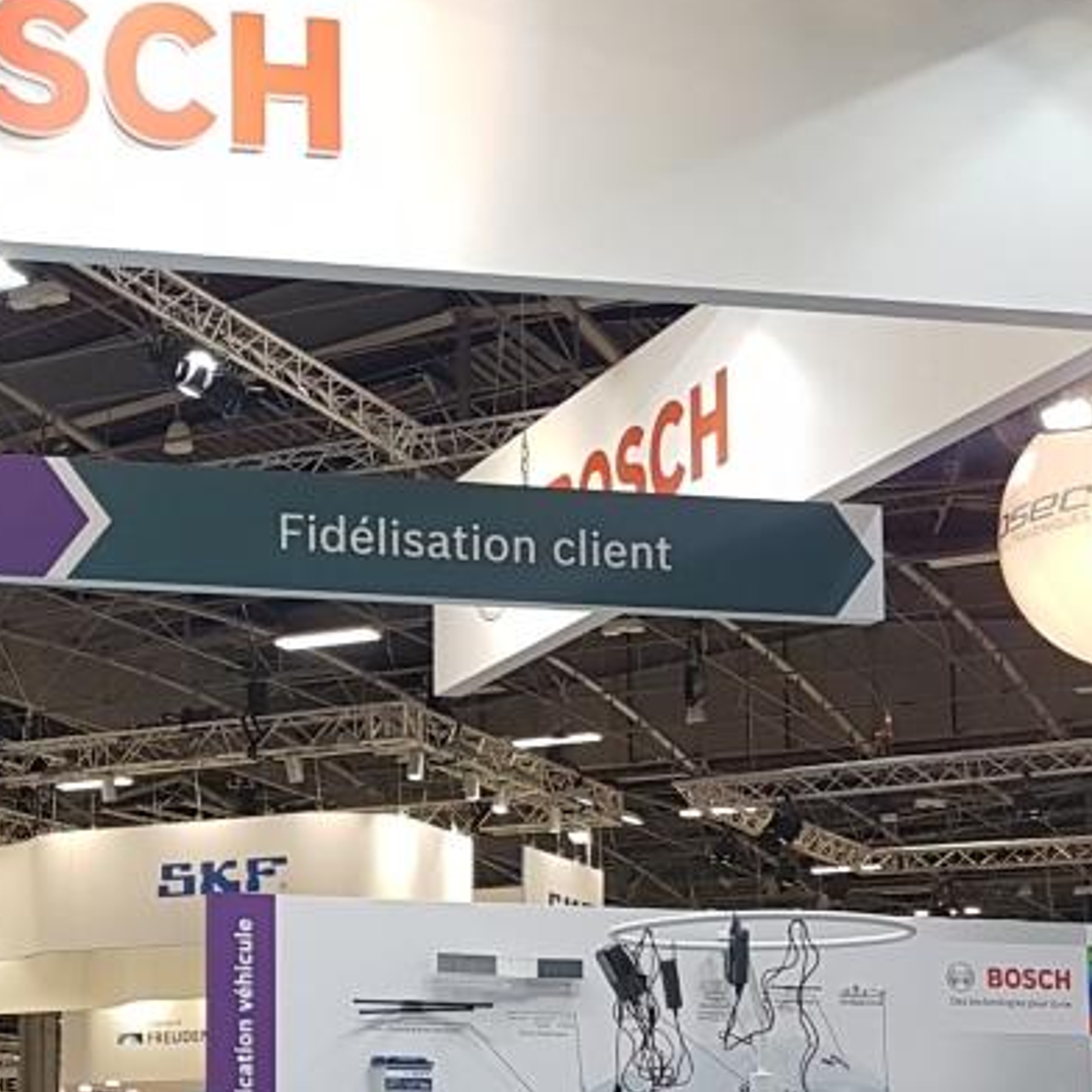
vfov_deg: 22.7
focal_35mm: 75
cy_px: 872
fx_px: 2677
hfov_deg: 22.1
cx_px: -42
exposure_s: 1/100
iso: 80
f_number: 1.7
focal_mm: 4.2
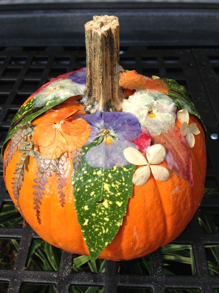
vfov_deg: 55.4
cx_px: 110
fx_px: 278
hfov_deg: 42.9
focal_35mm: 33
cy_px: 146
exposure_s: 1/653
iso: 50
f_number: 2.4
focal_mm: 4.12
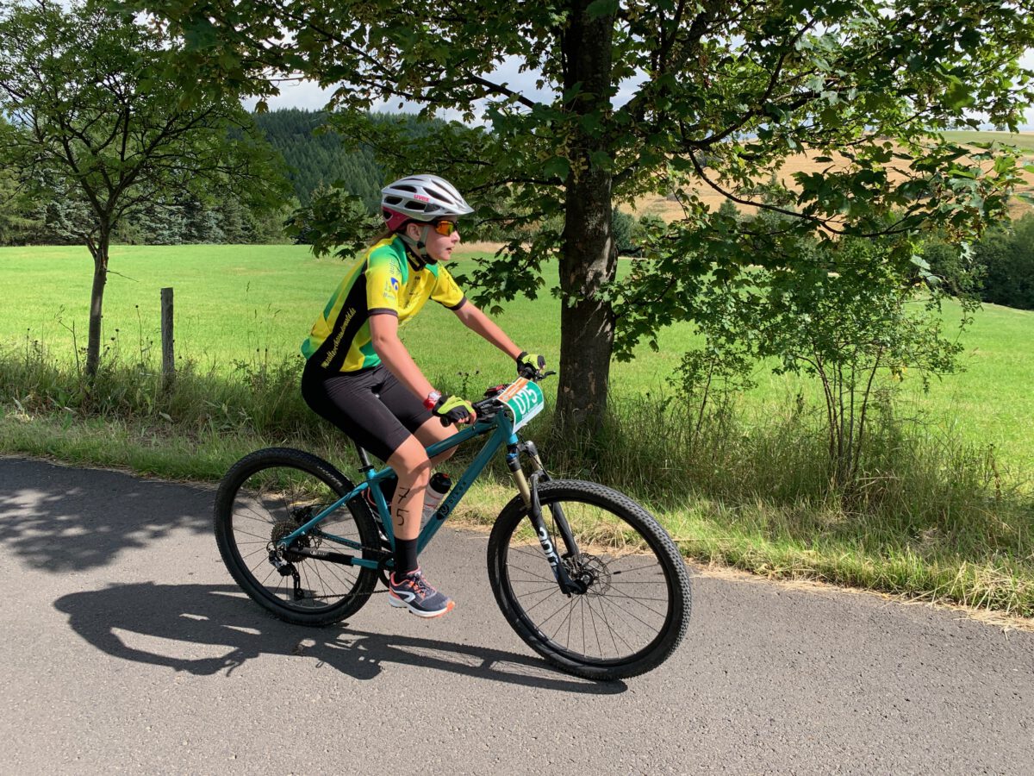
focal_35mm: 26
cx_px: 517
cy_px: 388
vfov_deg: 53.1
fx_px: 777
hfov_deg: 67.3
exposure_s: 1/1043
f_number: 1.8
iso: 25
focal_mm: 4.25
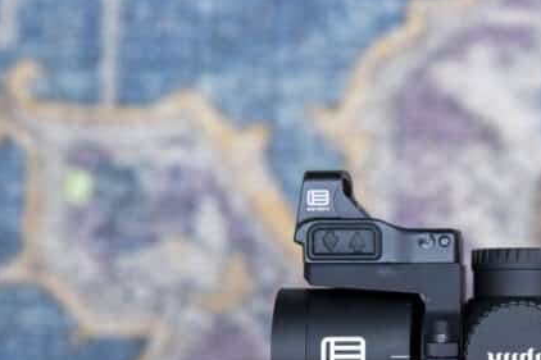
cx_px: 528
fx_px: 2388
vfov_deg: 8.6
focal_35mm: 159
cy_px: 375
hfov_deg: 12.8
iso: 250
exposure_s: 1/160
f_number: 4
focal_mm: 70
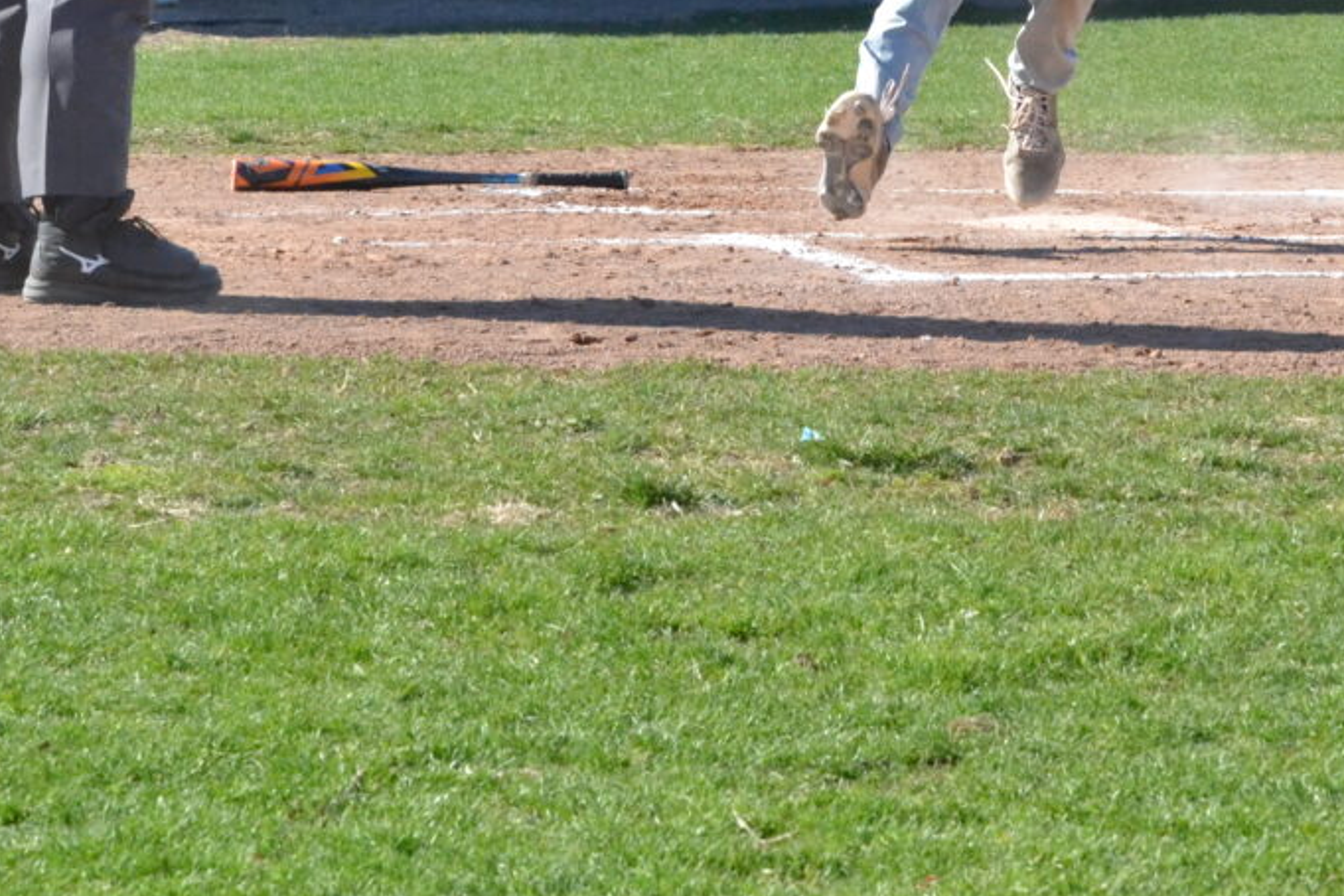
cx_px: 957
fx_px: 8847
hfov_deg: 8.7
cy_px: -16
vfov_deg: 5.8
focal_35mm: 237
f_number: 9
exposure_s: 1/3200
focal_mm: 70
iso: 3200
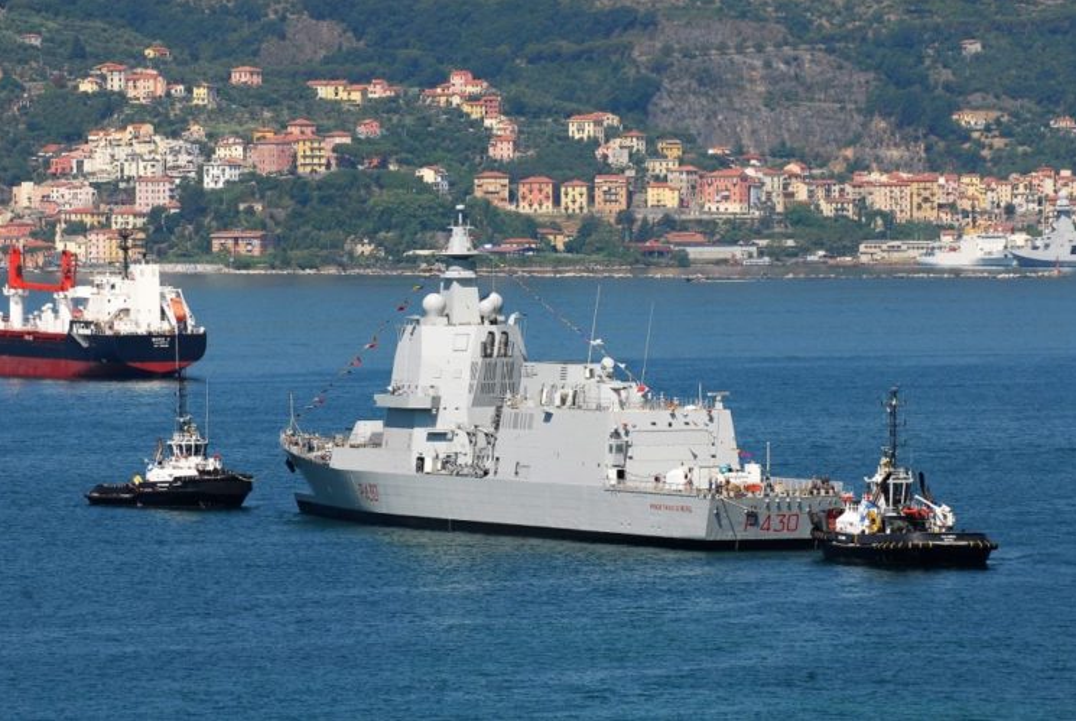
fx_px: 9488
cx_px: 539
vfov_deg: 4.4
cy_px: 360
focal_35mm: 317
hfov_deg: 6.5
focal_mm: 210
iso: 200
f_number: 11
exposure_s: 1/350
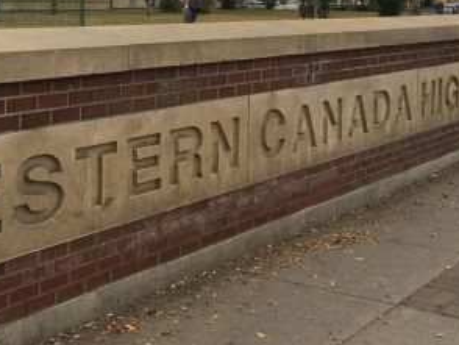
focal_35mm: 71
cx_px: 92
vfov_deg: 20.6
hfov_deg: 26.9
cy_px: 80
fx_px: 942
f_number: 2.2
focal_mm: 4.15
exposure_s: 1/272
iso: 25
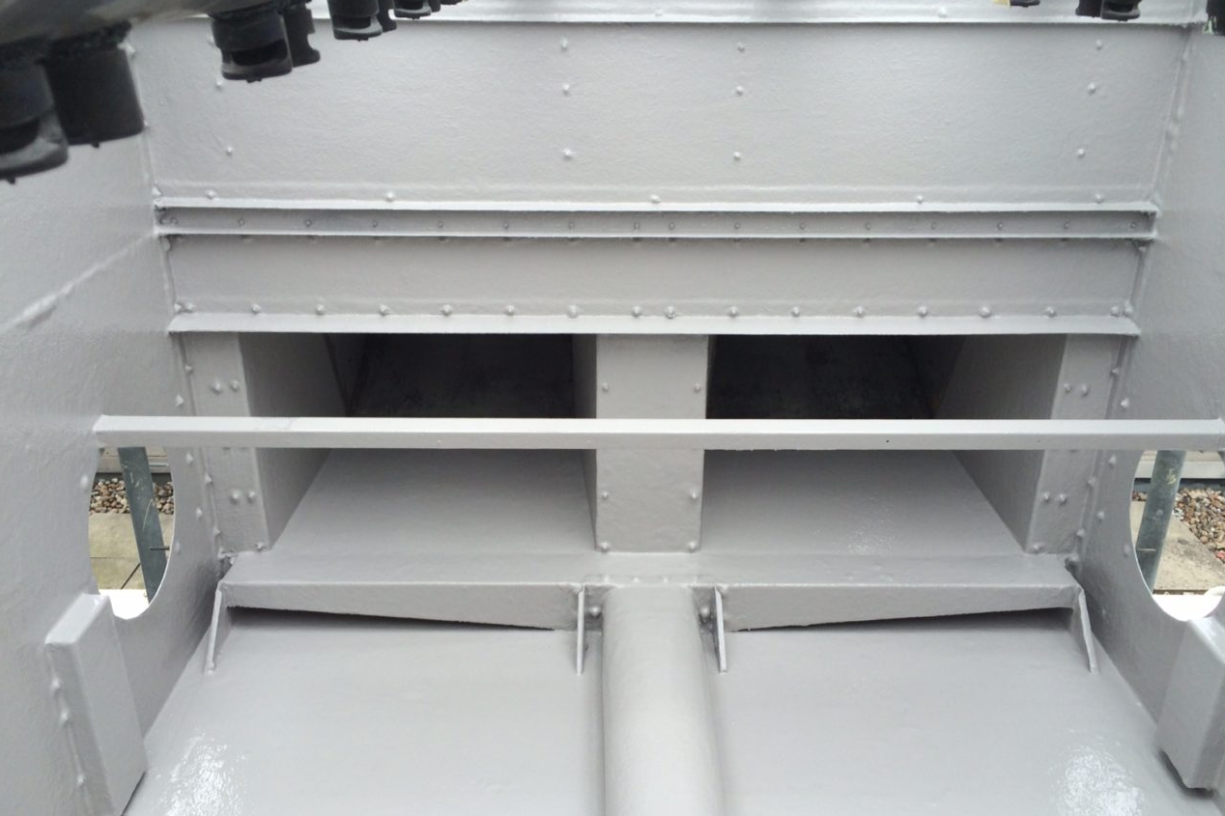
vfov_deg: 41.1
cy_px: 443
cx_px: 610
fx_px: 1089
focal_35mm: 32
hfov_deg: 58.7
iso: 32
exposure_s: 1/273
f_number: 2.2
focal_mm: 4.12
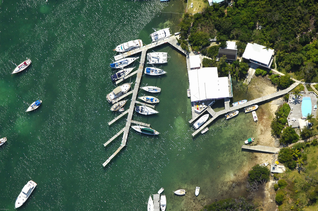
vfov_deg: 12.1
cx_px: 159
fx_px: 993
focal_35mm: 112
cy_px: 106
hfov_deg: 18.2
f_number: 9.5
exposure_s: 1/1000
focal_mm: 75
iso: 400
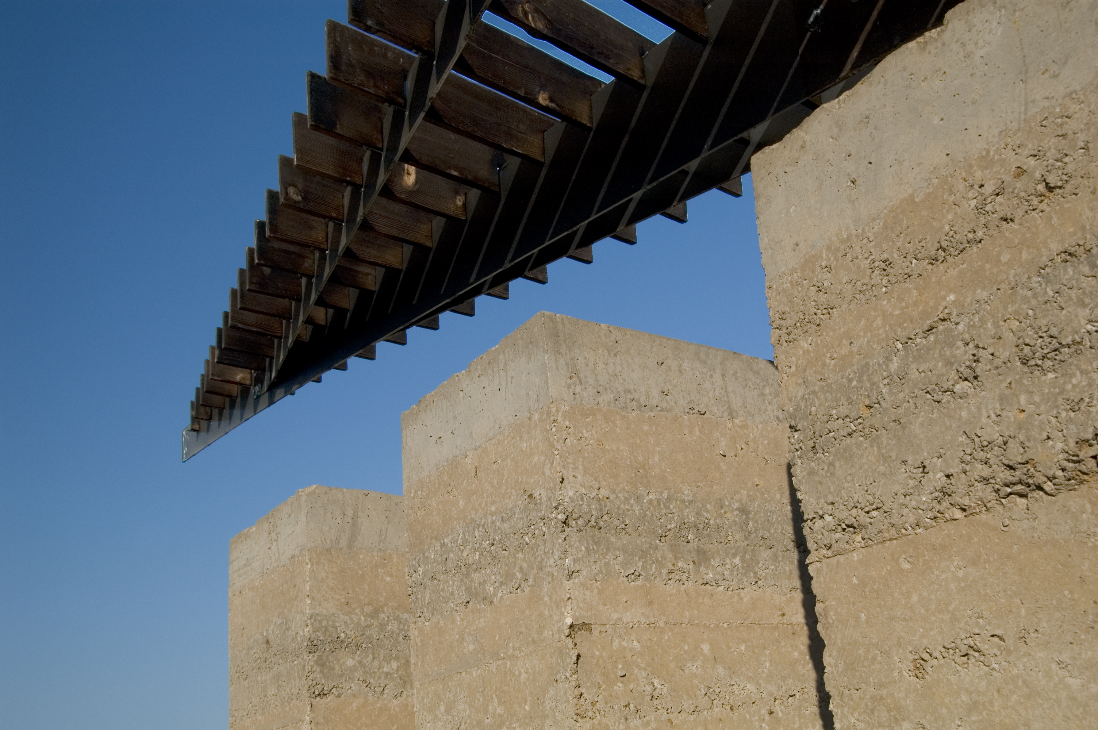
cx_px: 549
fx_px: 1188
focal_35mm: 39
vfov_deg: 34.1
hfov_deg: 49.6
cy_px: 365
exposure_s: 1/125
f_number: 10
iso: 200
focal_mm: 26
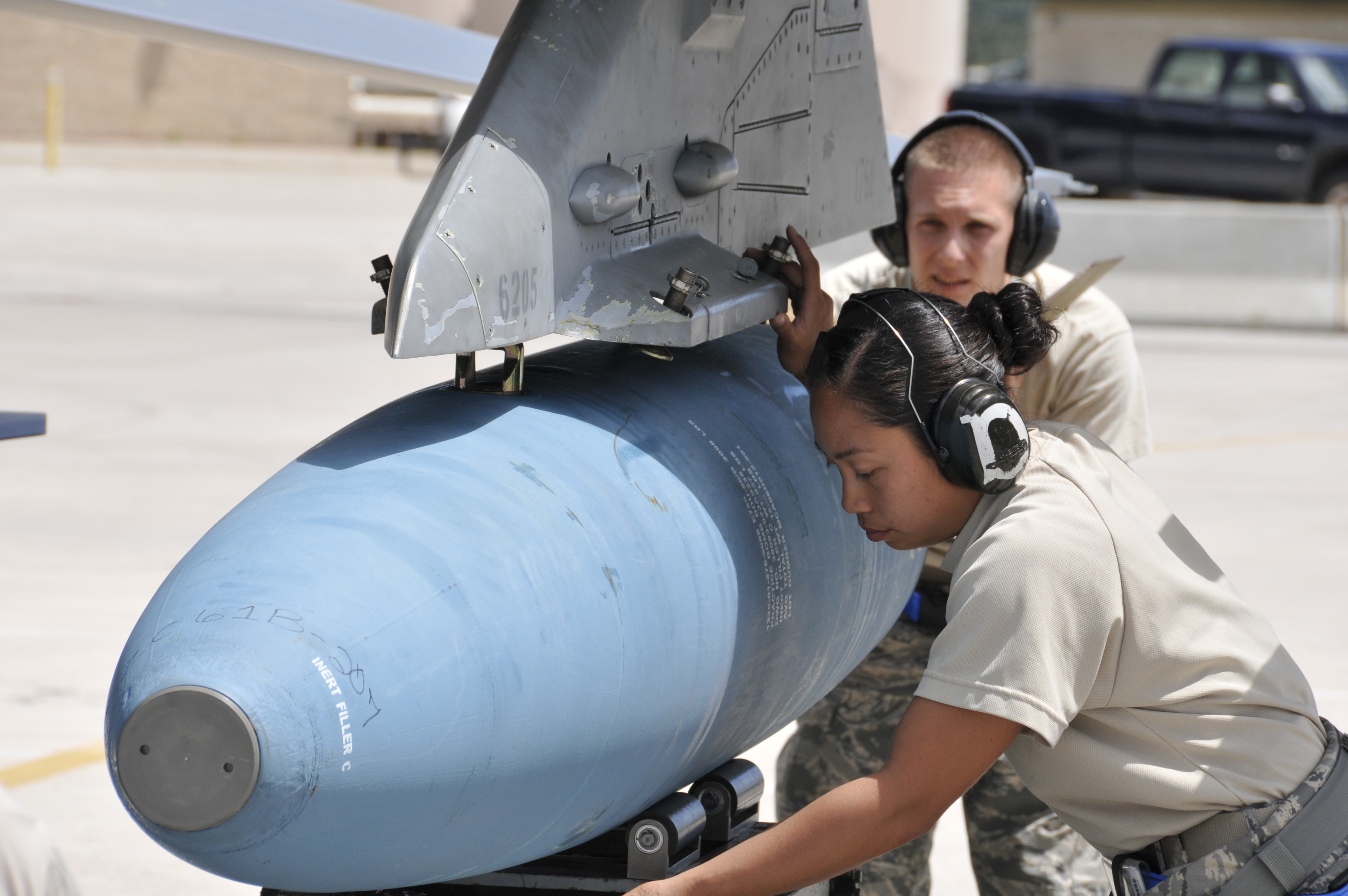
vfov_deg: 6.1
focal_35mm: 225
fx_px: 8415
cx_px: 674
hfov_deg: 9.2
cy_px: 448
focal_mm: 150
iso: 200
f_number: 11
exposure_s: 1/400
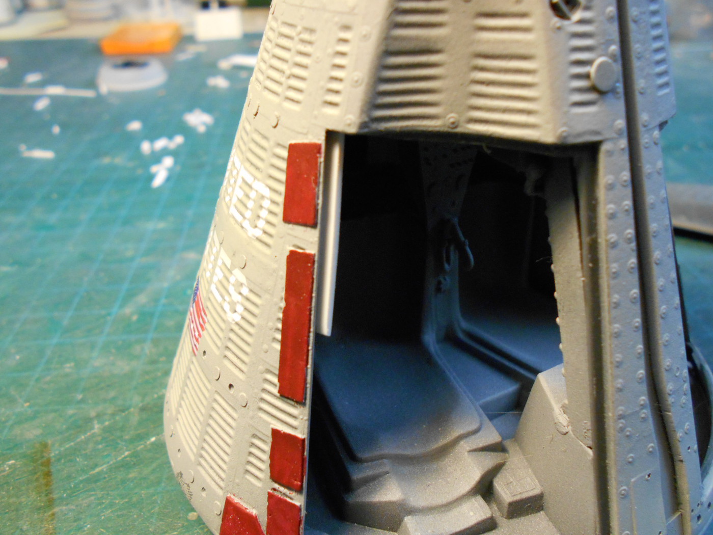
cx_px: 356
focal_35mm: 28
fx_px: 577
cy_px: 268
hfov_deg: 63.4
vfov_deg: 49.7
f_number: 3.4
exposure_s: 1/25
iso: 400
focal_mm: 5.1
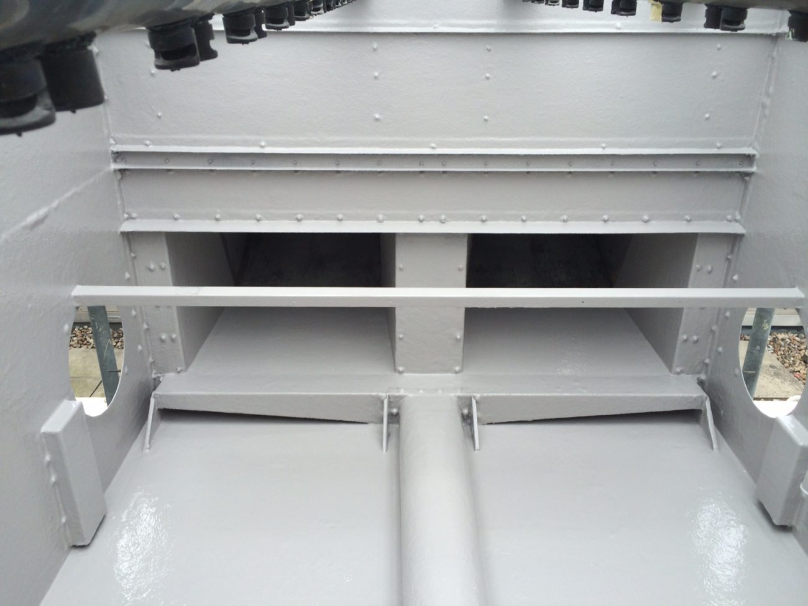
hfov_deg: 60.0
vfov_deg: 46.8
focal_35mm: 30
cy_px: 303
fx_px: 700
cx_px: 404
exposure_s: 1/273
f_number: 2.2
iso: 32
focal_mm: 4.12
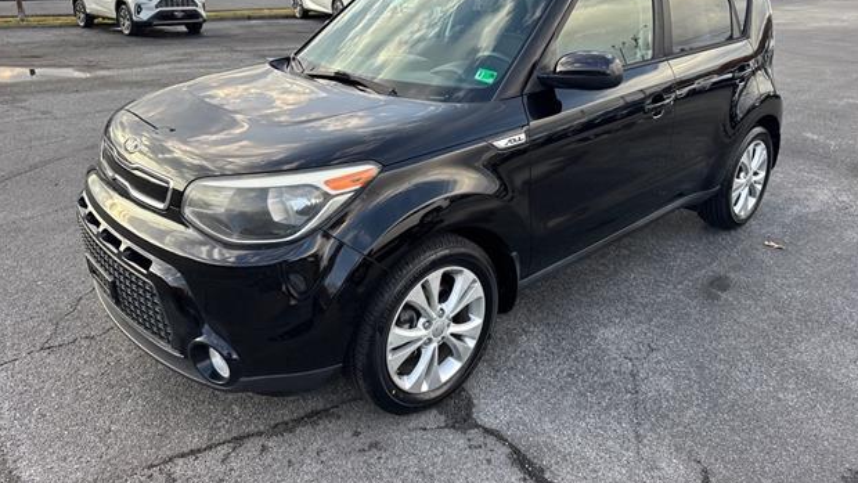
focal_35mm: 27
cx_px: 430
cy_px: 190
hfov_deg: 69.9
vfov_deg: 42.7
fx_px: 614
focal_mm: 6.76
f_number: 1.78
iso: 80
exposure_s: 1/615
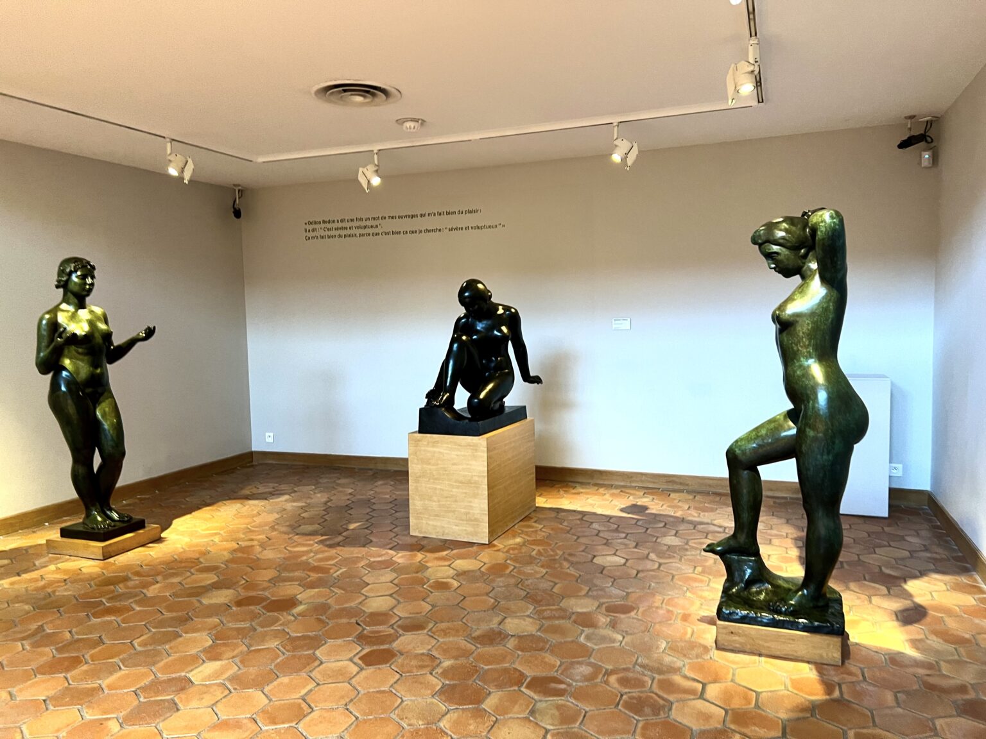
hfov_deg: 67.3
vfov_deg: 53.1
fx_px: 741
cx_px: 493
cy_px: 370
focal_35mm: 26
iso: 160
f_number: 1.5
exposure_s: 1/50
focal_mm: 5.7
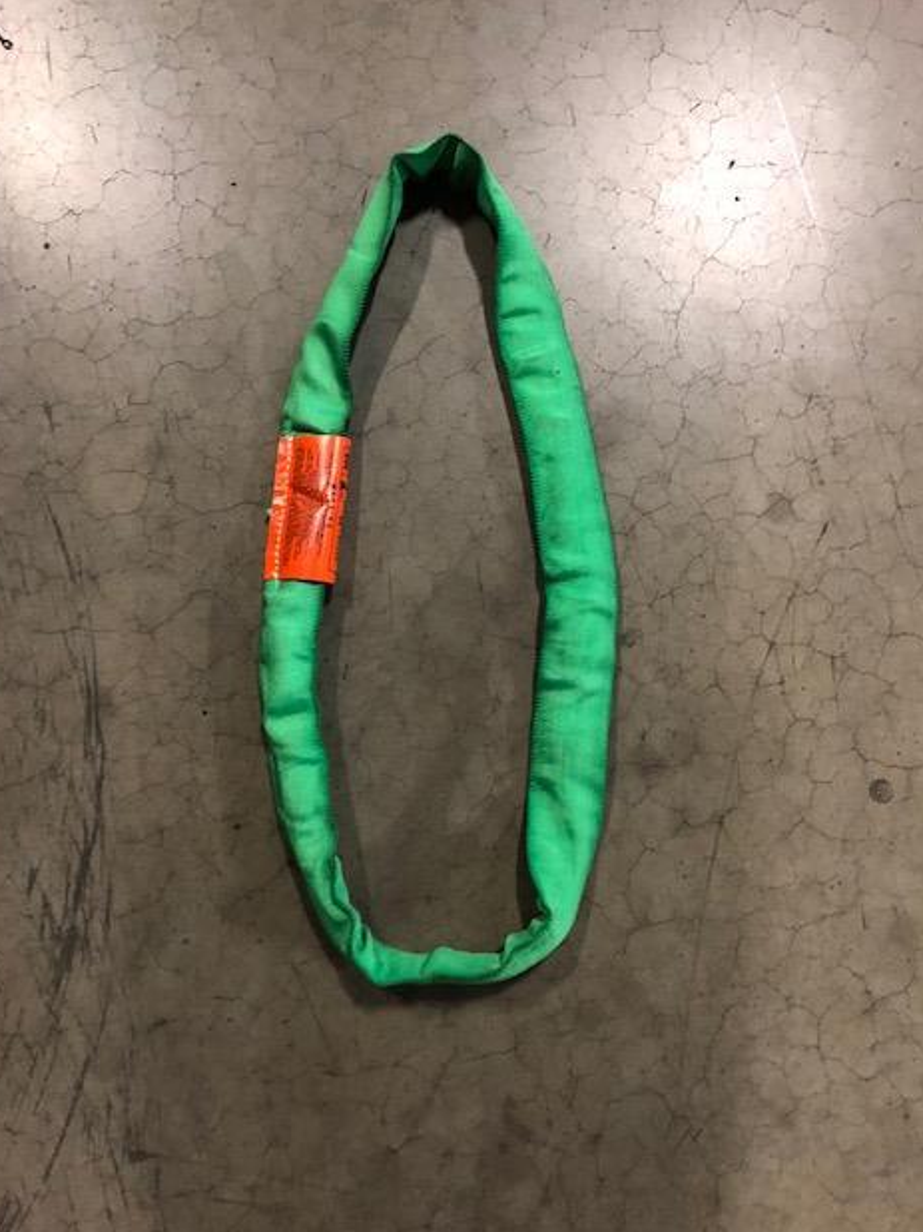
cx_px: 451
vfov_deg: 61.7
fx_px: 1032
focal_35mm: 29
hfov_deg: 48.2
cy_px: 600
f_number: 1.8
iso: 100
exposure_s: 1/12
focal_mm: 4
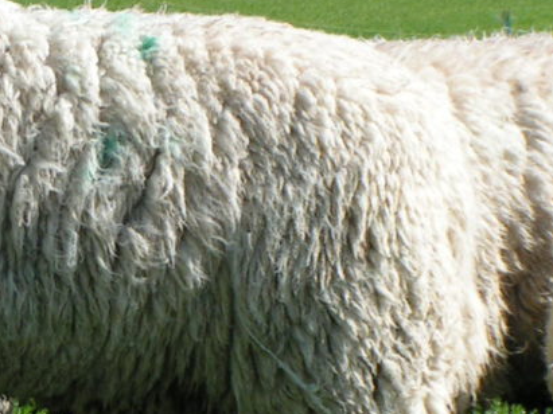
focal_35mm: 284
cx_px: -51
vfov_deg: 5.2
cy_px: 207
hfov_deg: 6.9
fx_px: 4536
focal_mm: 17.4
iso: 50
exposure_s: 1/250
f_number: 6.3
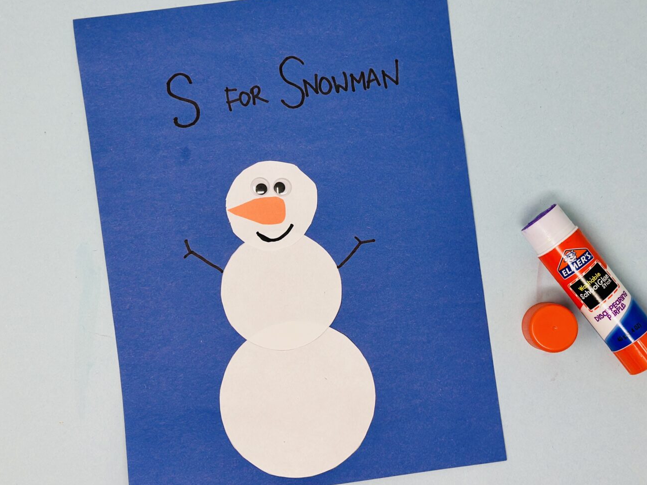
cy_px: 237
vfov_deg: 25.7
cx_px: 359
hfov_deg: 33.7
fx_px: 1065
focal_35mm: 57
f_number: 1.78
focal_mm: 6.86
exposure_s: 1/382
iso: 80
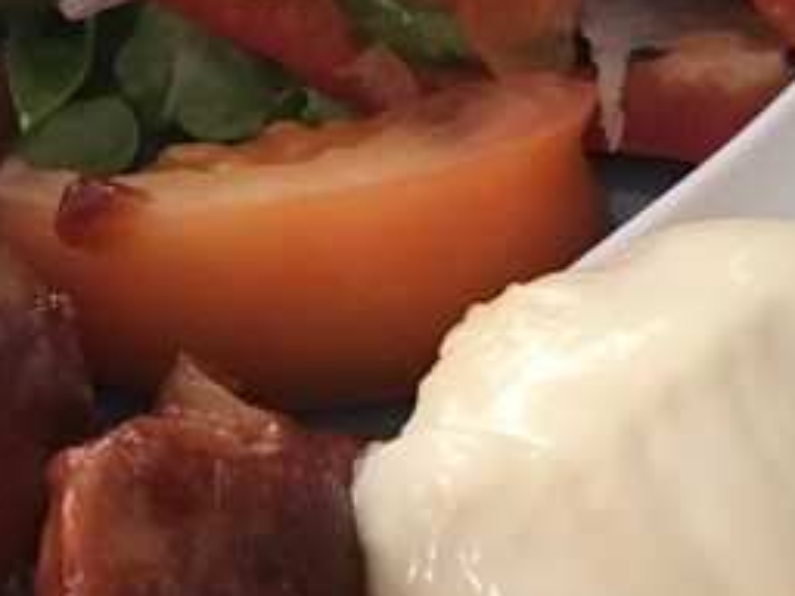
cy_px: 87
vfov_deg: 12.7
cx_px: -165
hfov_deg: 16.3
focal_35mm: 116
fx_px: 2664
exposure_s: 1/25
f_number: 2.2
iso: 200
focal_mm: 4.15
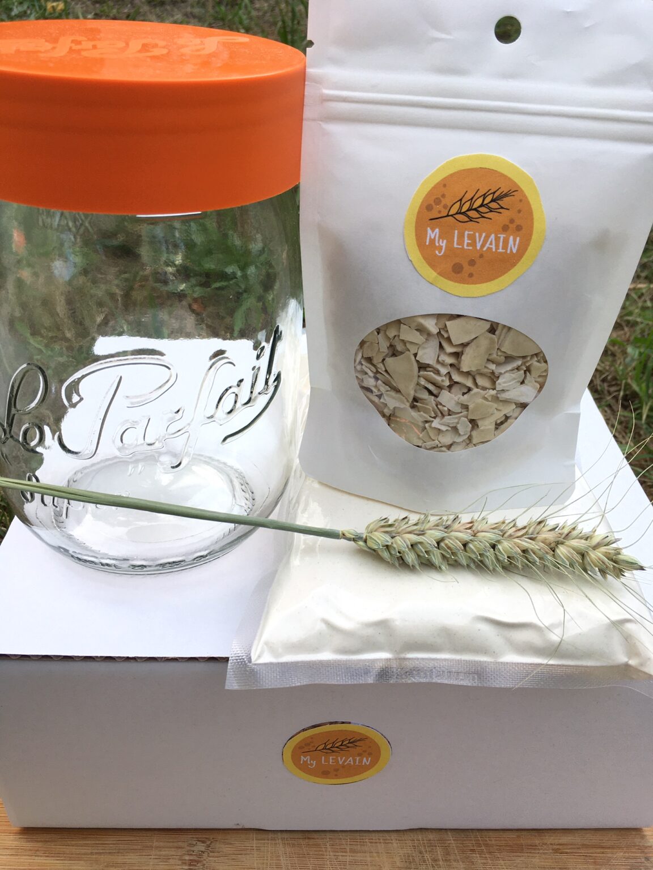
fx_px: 729
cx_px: 326
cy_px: 435
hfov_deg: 48.2
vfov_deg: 61.7
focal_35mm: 29
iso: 25
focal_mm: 4.15
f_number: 2.2
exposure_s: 1/232
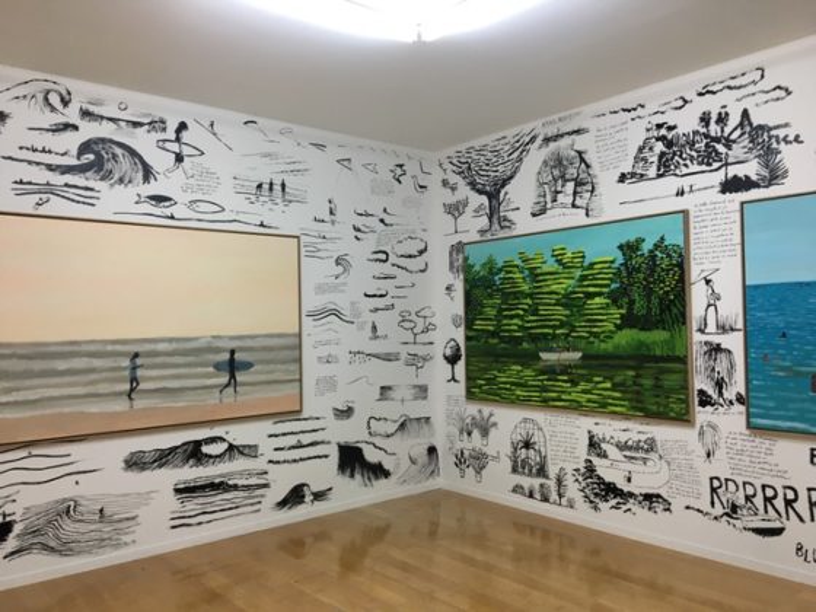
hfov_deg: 61.7
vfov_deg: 48.2
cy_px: 306
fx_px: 684
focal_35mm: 29
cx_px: 408
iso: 40
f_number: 2.2
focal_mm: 4.15
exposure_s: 1/33
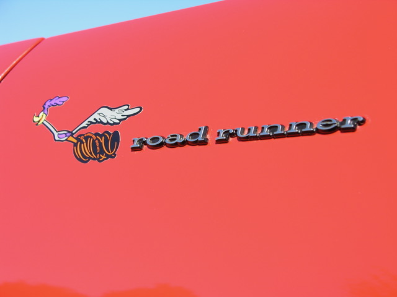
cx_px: 198
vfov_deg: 18.9
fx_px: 895
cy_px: 148
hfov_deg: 25.0
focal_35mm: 78
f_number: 3.8
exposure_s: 1/250
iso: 50
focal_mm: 19.9
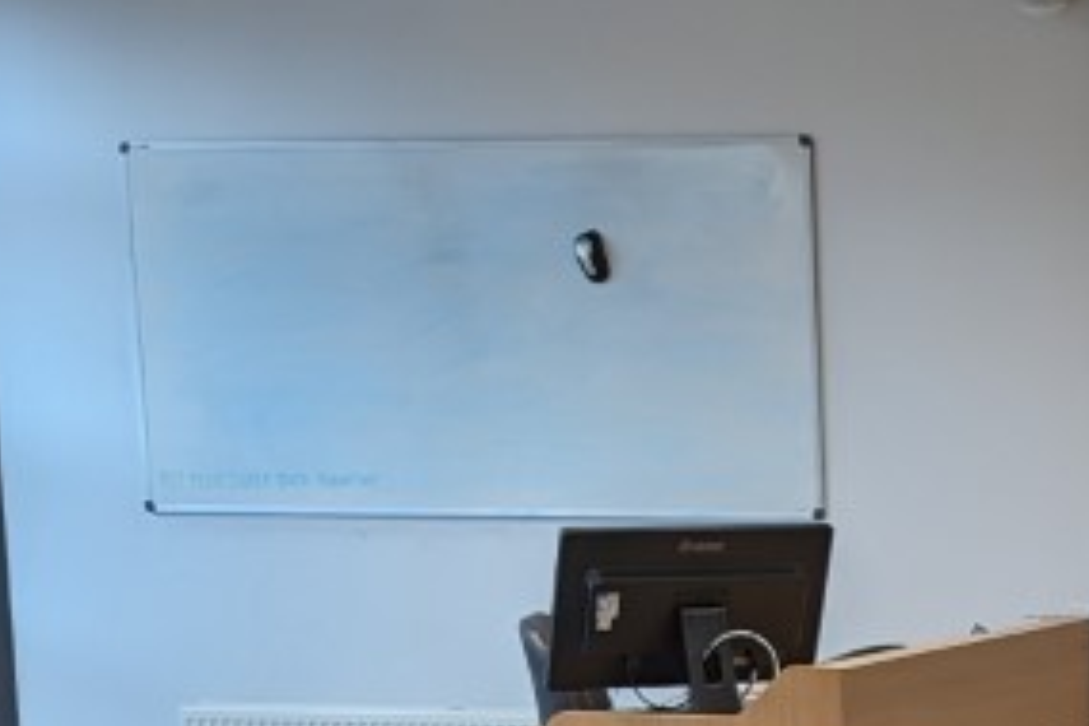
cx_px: 1549
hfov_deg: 17.8
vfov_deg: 12.7
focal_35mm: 105
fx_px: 3176
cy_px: 902
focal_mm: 6.81
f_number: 1.85
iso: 55
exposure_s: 1/25
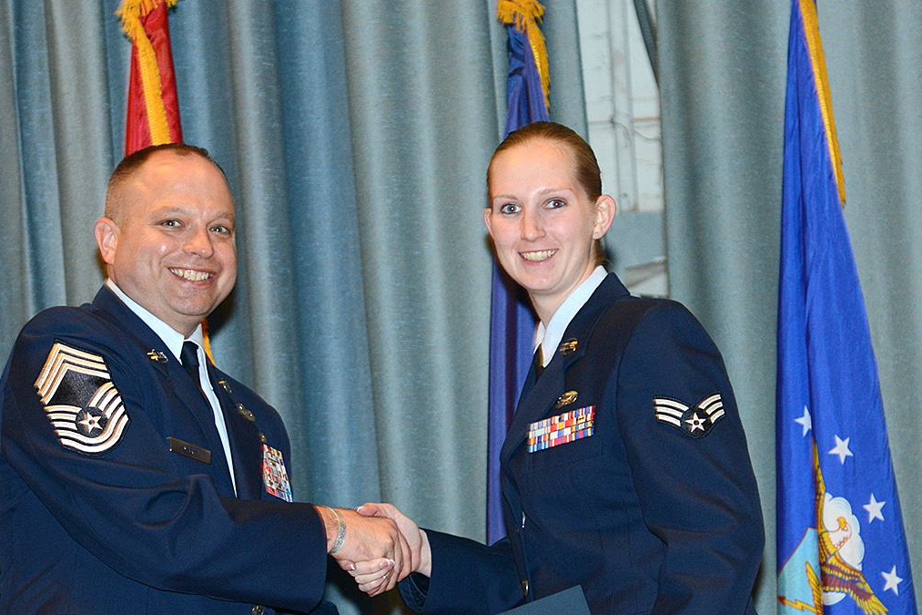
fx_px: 3866
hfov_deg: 13.6
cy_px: 380
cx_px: 487
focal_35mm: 151
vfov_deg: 9.1
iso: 1250
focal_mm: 85
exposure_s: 1/80
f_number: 4
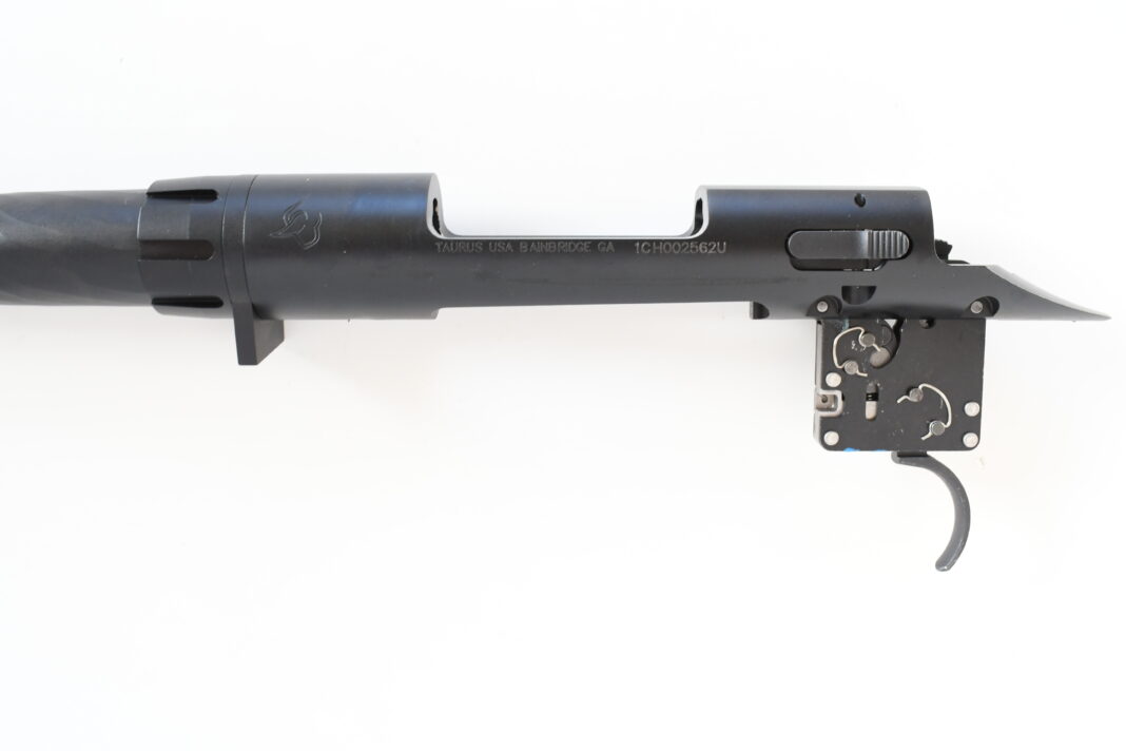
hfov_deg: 53.1
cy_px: 376
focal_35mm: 36
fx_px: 1126
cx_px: 563
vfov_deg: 36.9
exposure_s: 1/30
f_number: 13
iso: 1250
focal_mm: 24
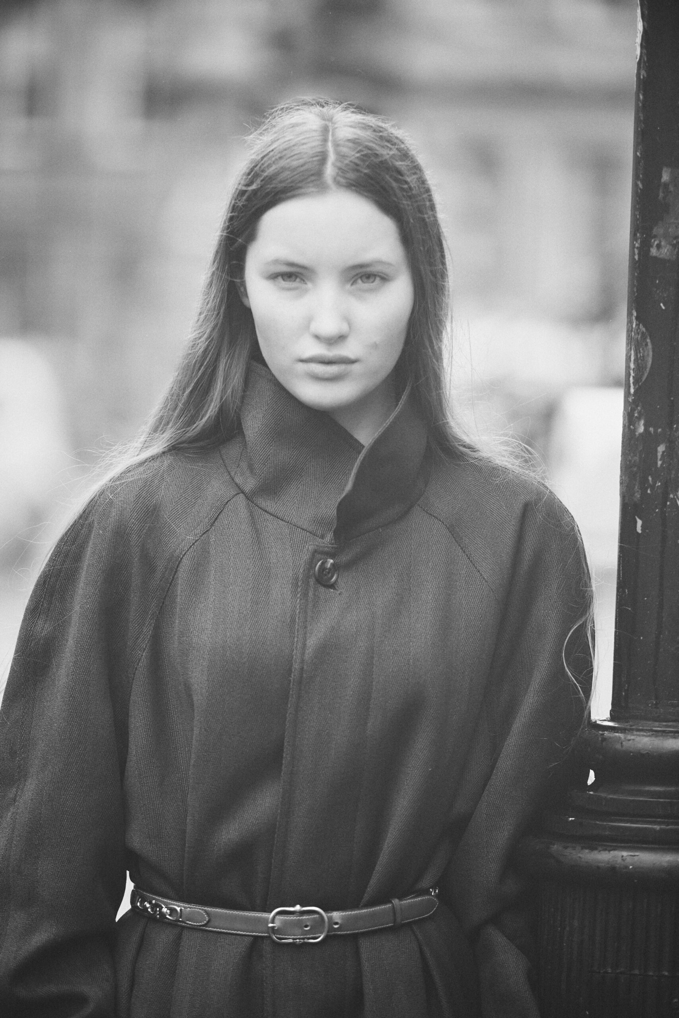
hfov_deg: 6.9
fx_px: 5655
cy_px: 509
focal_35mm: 200
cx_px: 340
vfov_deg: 10.3
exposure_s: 1/1000
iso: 800
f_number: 2.8
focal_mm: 200
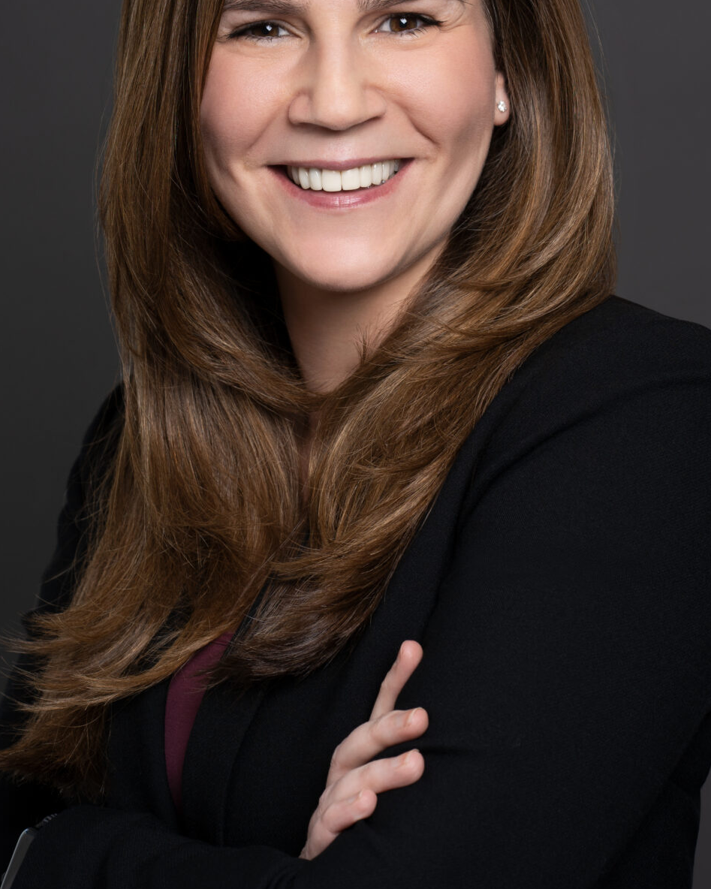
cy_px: 412
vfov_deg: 14.0
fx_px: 3630
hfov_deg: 11.2
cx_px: 335
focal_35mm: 138
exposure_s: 1/160
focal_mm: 85
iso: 160
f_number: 8
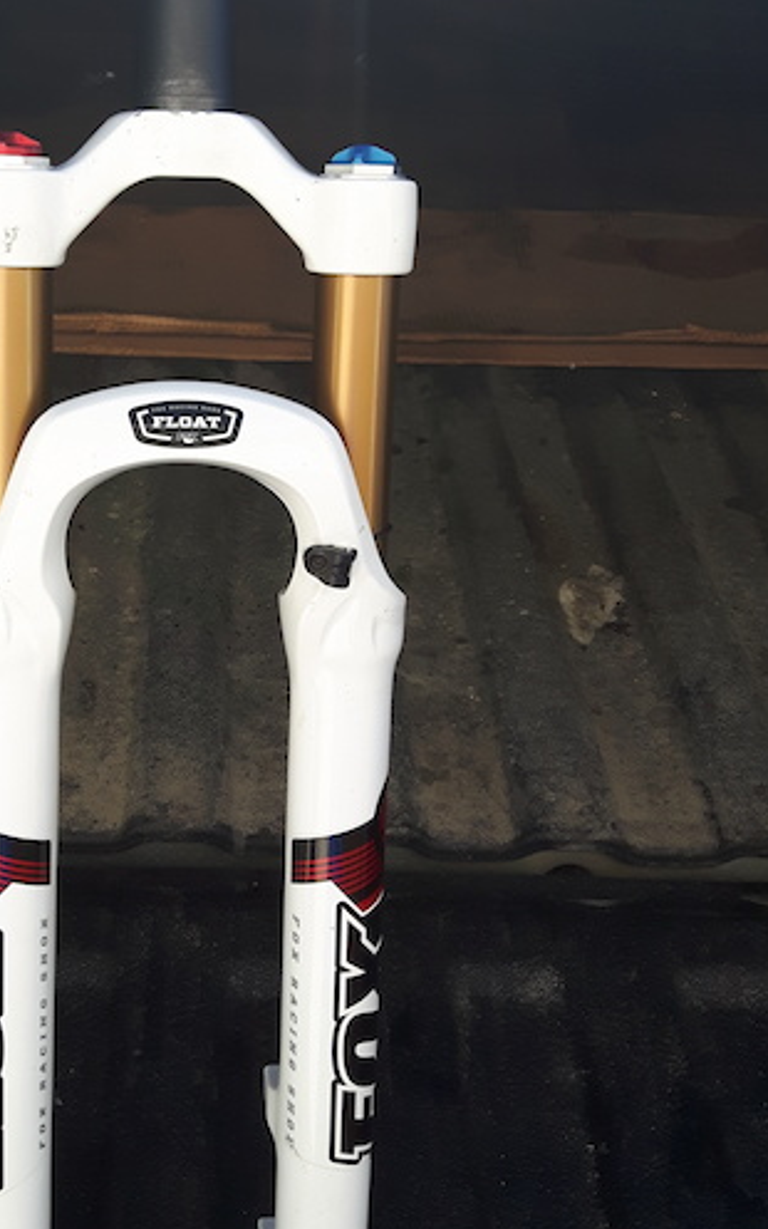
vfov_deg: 37.9
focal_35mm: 53
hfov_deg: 24.1
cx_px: 186
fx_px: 1775
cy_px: 446
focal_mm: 3.7
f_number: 1.9
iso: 40
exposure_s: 1/415
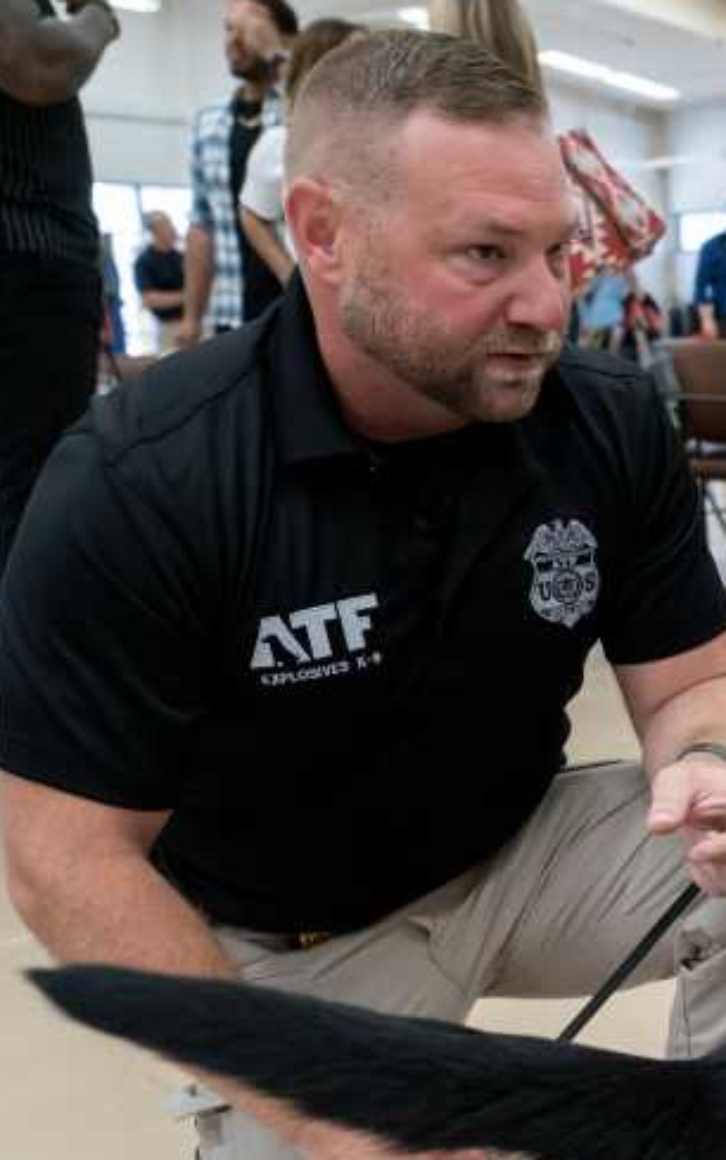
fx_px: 1740
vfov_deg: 36.2
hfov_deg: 19.5
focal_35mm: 55
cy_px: 843
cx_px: 1182
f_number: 3.5
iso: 2500
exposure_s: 1/500
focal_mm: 24
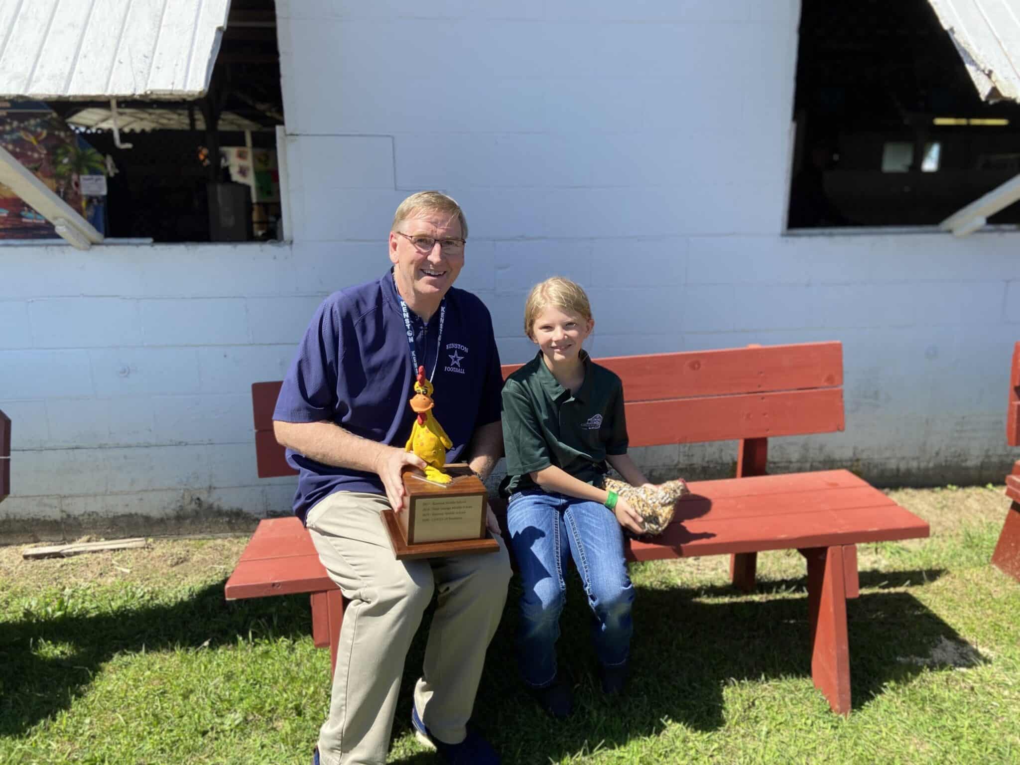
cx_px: 510
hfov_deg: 67.3
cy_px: 382
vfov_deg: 53.1
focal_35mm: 26
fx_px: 766
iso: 32
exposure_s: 1/1504
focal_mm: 4.25
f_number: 1.8
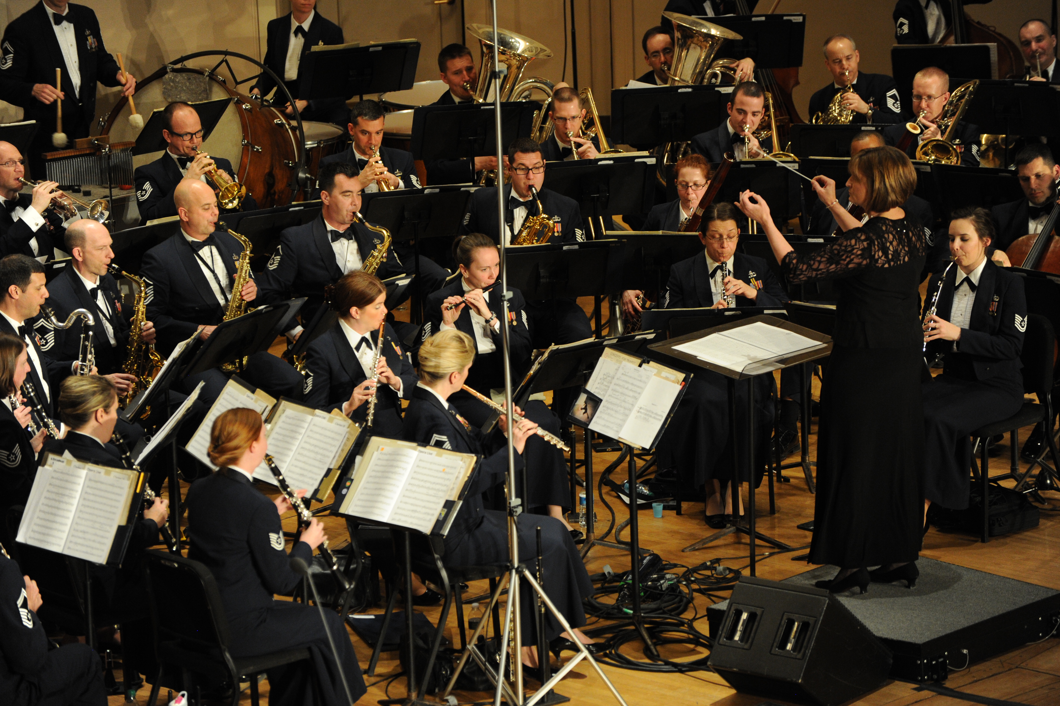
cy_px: 353
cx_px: 530
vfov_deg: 8.8
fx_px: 4561
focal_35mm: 155
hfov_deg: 13.3
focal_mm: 155
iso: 3200
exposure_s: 1/100
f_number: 4.8
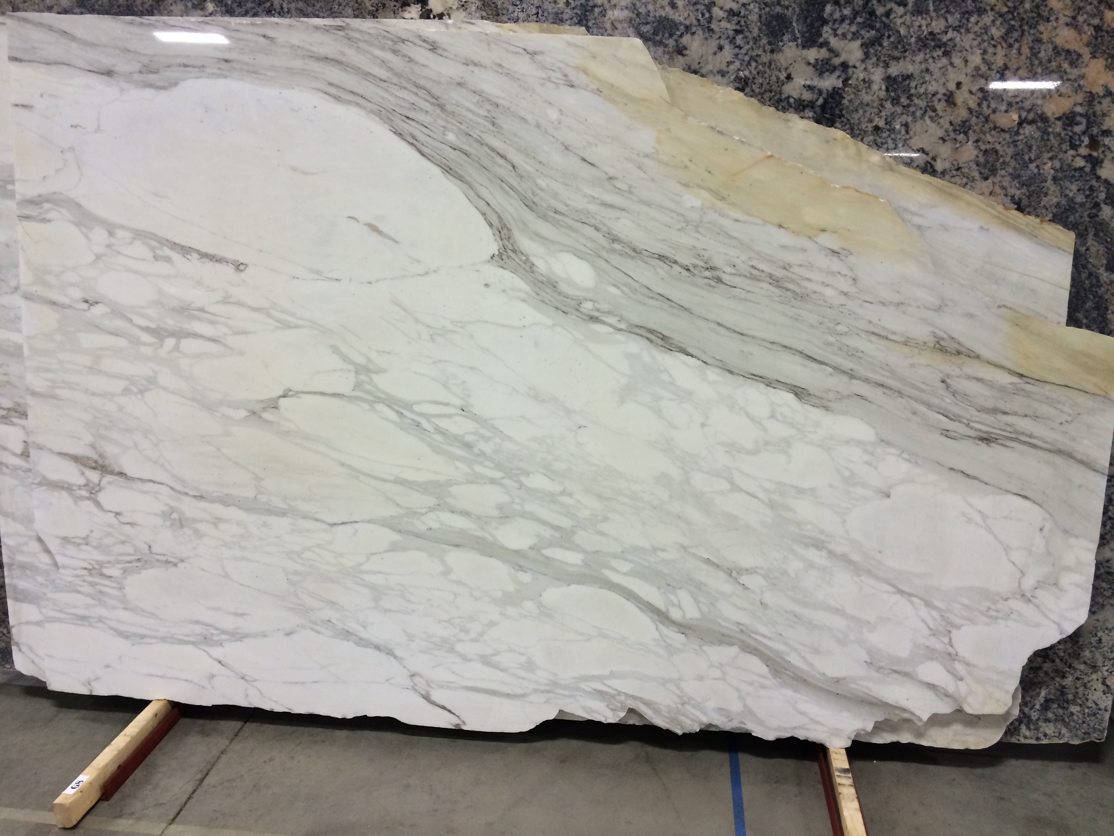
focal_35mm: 29
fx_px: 933
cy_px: 418
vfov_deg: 48.2
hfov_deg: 61.7
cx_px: 557
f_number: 2.2
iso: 50
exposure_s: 1/30
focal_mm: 4.15
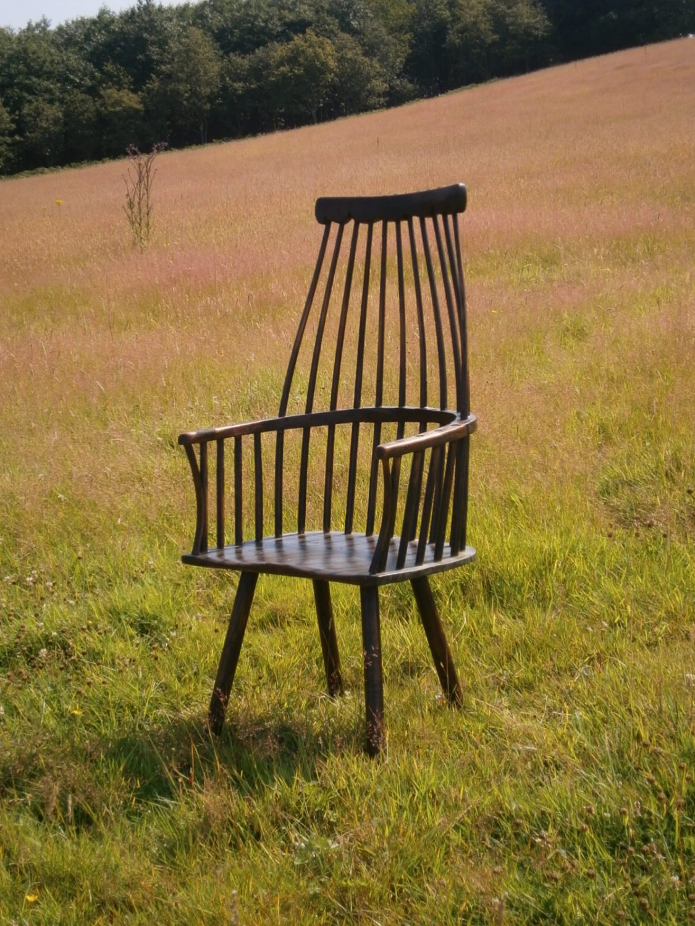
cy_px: 463
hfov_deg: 24.4
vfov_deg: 32.2
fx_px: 1606
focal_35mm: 60
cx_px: 348
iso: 80
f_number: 3.9
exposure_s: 1/500
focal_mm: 10.7
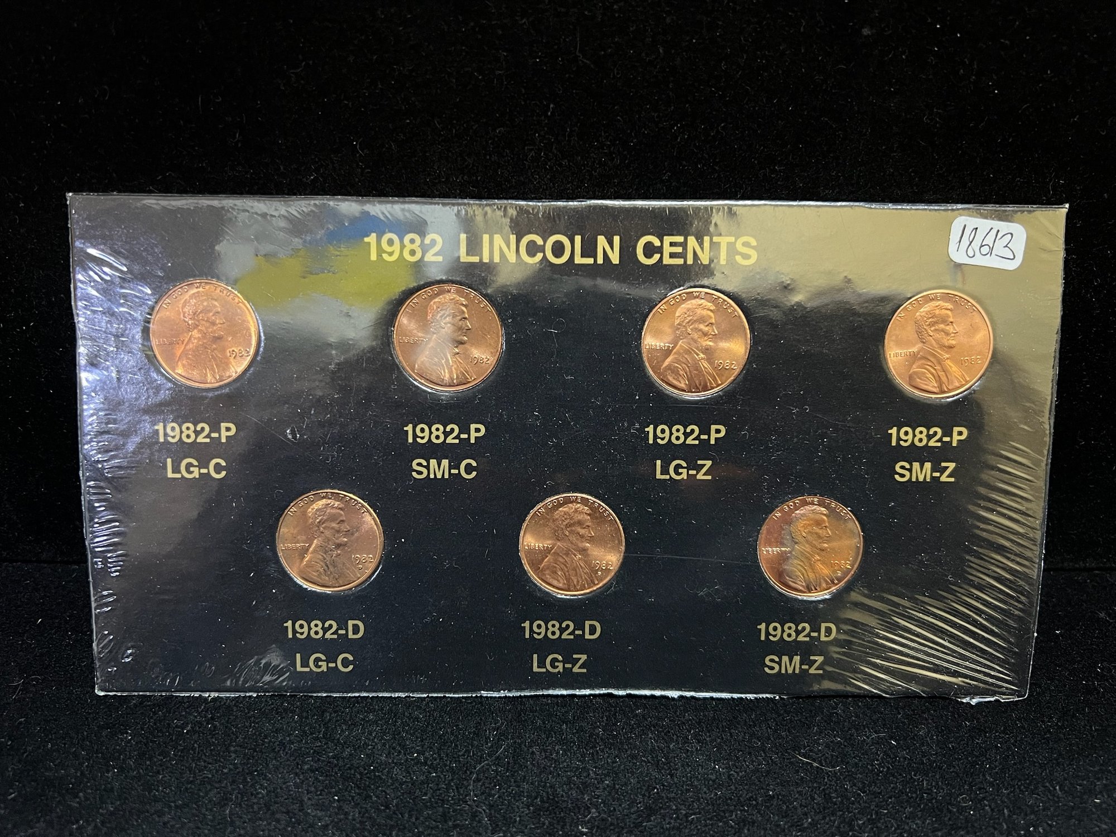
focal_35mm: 26
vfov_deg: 53.1
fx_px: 838
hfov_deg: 67.3
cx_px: 558
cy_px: 418
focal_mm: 5.7
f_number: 1.5
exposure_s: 1/60
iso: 320
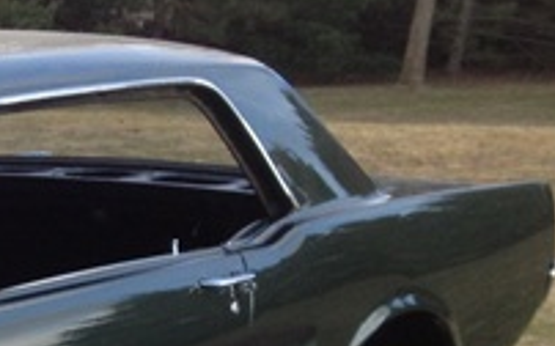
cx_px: -360
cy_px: 492
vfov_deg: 8.7
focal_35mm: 147
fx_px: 2222
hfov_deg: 13.2
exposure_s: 1/219
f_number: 2.4
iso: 50
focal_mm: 4.28
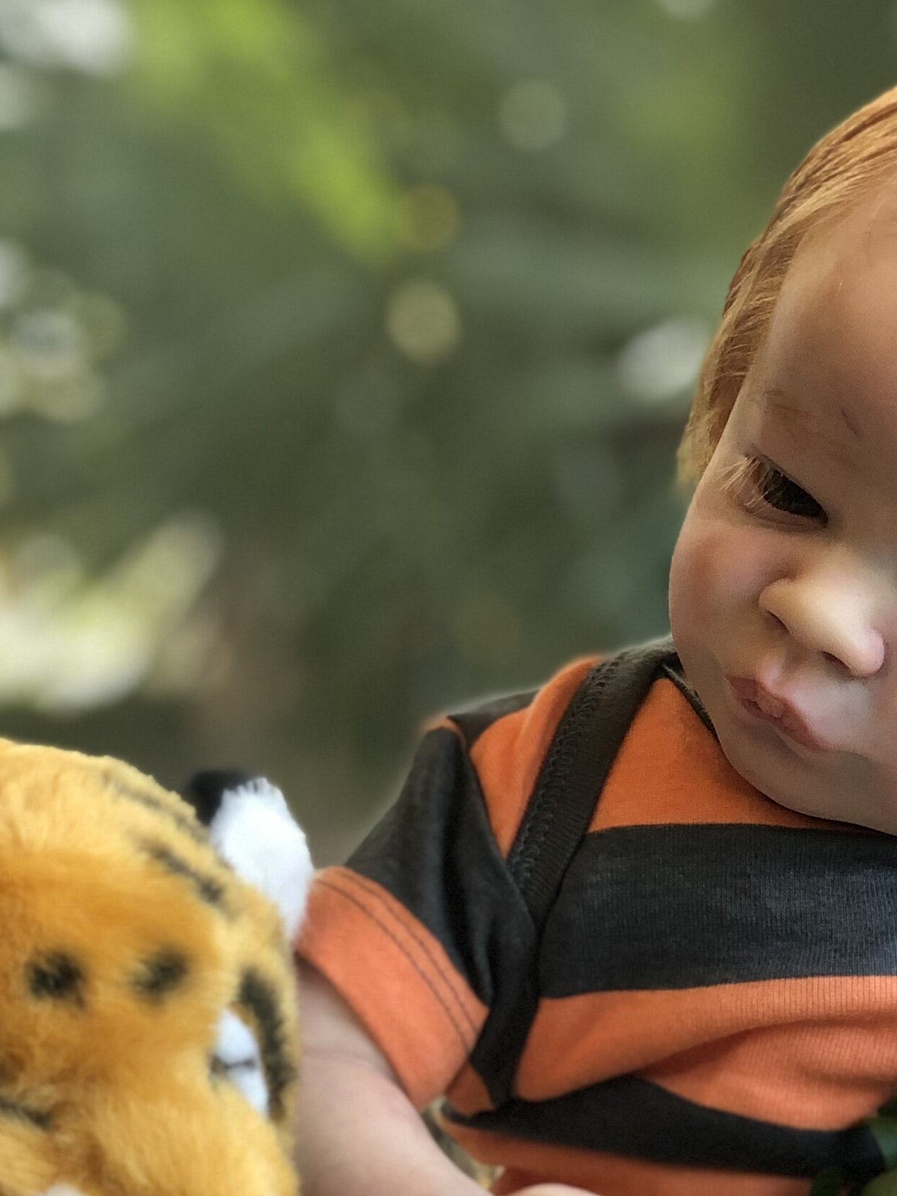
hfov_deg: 11.7
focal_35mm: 126
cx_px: 679
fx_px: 4353
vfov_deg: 15.4
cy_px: 1200
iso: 64
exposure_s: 1/60
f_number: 2.4
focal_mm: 6
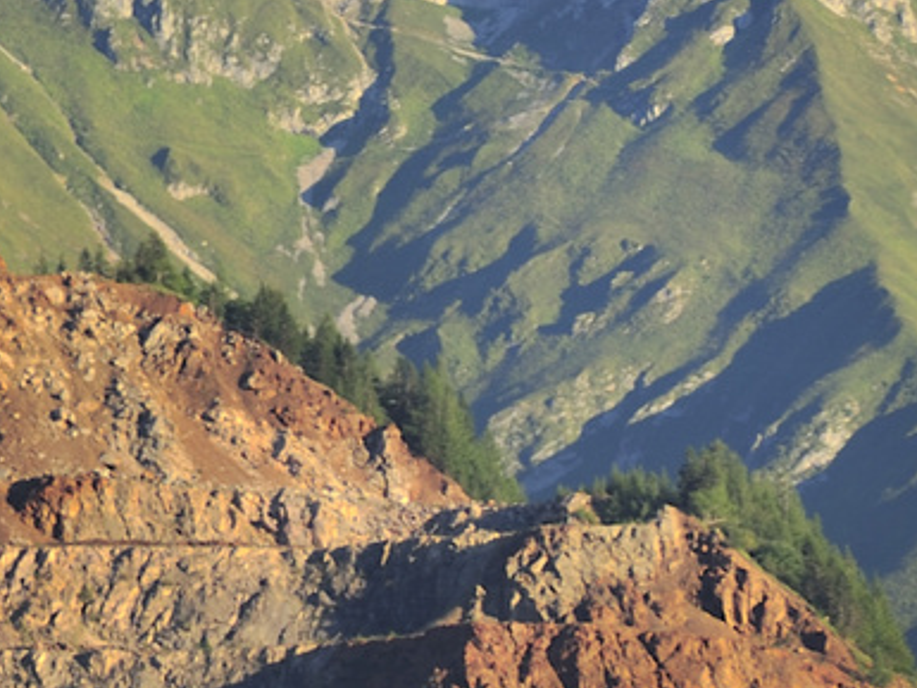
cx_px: -463
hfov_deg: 2.5
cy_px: 40
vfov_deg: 1.9
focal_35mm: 789
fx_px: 20908
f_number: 8
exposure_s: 1/160
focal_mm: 195
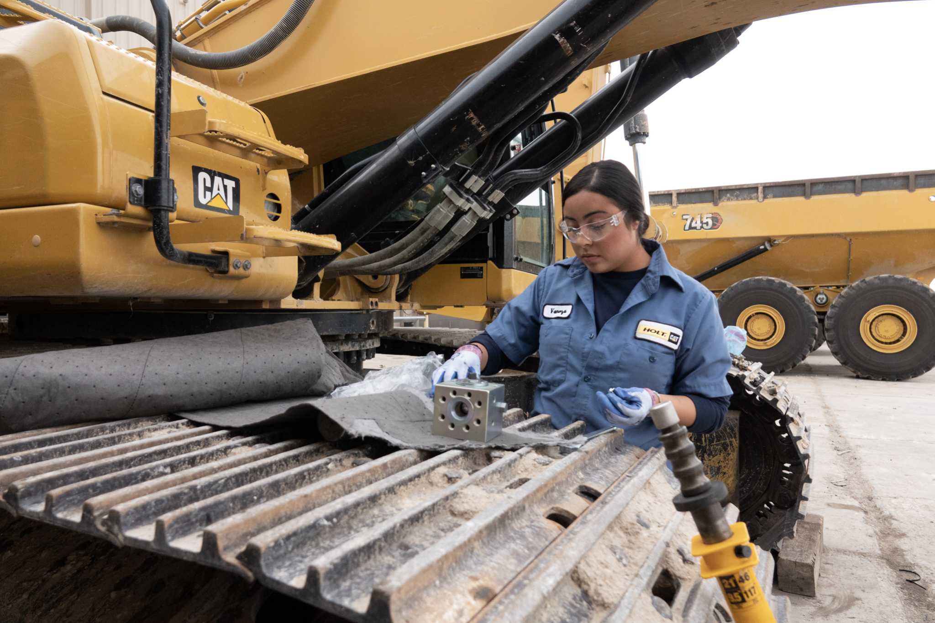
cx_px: 468
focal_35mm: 24
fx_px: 623
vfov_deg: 53.1
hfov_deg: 73.7
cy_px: 312
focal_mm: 8.8
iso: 640
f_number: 2.4
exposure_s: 1/800
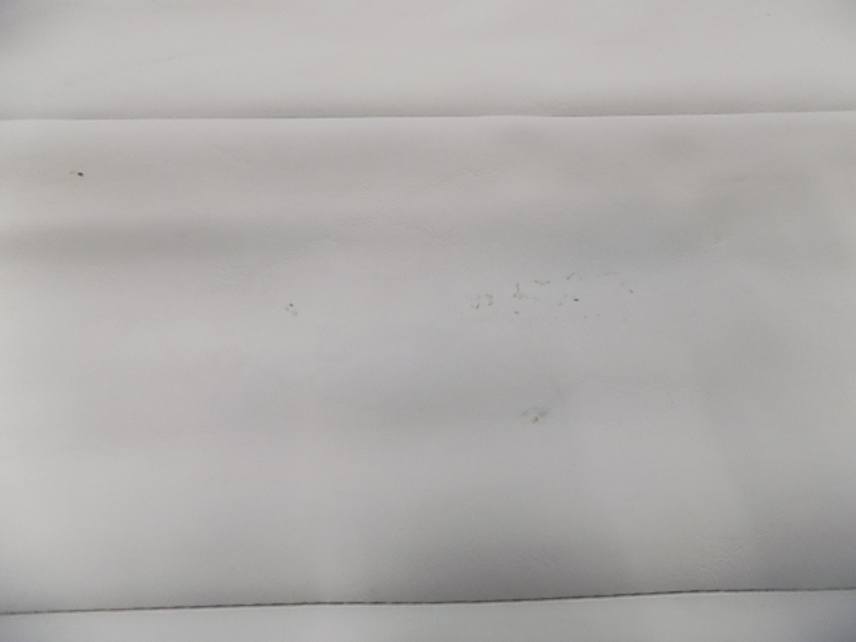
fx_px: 569
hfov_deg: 73.9
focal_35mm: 23
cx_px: 428
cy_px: 321
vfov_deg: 58.9
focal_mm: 4
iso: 280
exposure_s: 1/30
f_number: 3.1
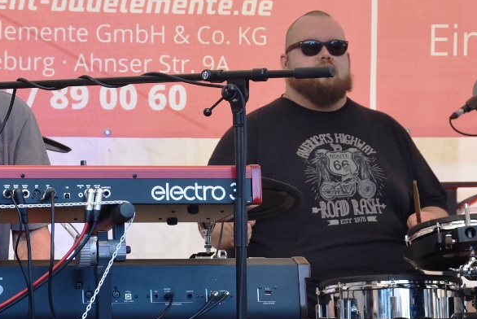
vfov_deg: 7.2
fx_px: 2520
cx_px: 203
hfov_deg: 10.8
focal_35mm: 190
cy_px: 218
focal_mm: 62
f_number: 5.3
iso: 640
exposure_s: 1/500
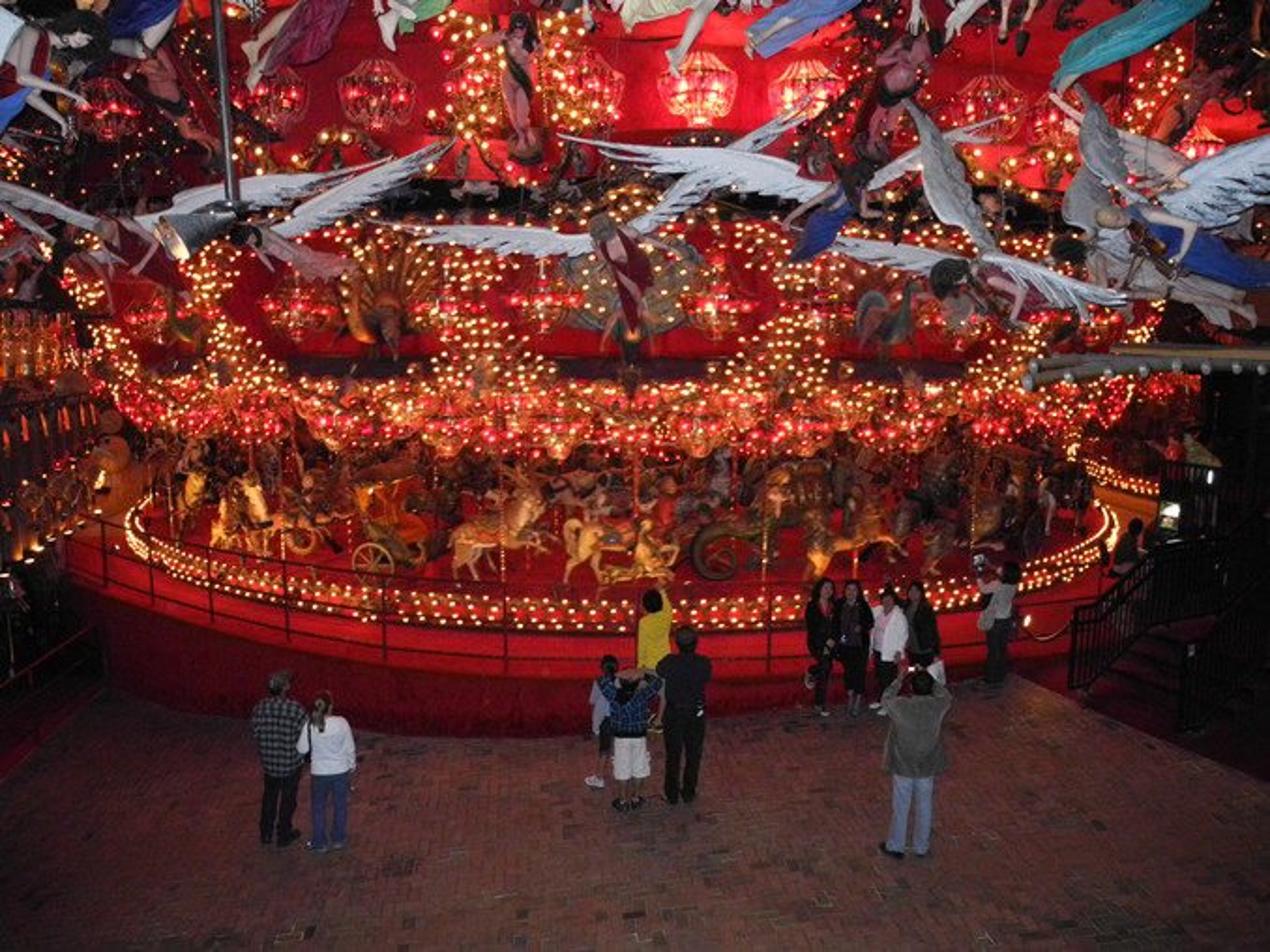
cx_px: 635
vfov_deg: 49.7
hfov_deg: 63.5
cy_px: 476
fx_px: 1027
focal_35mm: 28
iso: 800
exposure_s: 1/30
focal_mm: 6
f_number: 2.8
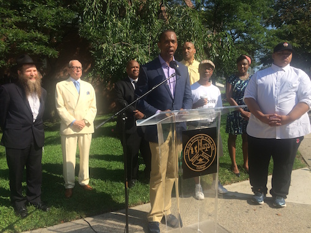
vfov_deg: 48.2
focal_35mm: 29
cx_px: 156
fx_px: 261
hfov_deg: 61.7
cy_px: 116
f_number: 2.2
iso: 32
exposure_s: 1/1786
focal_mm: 4.15
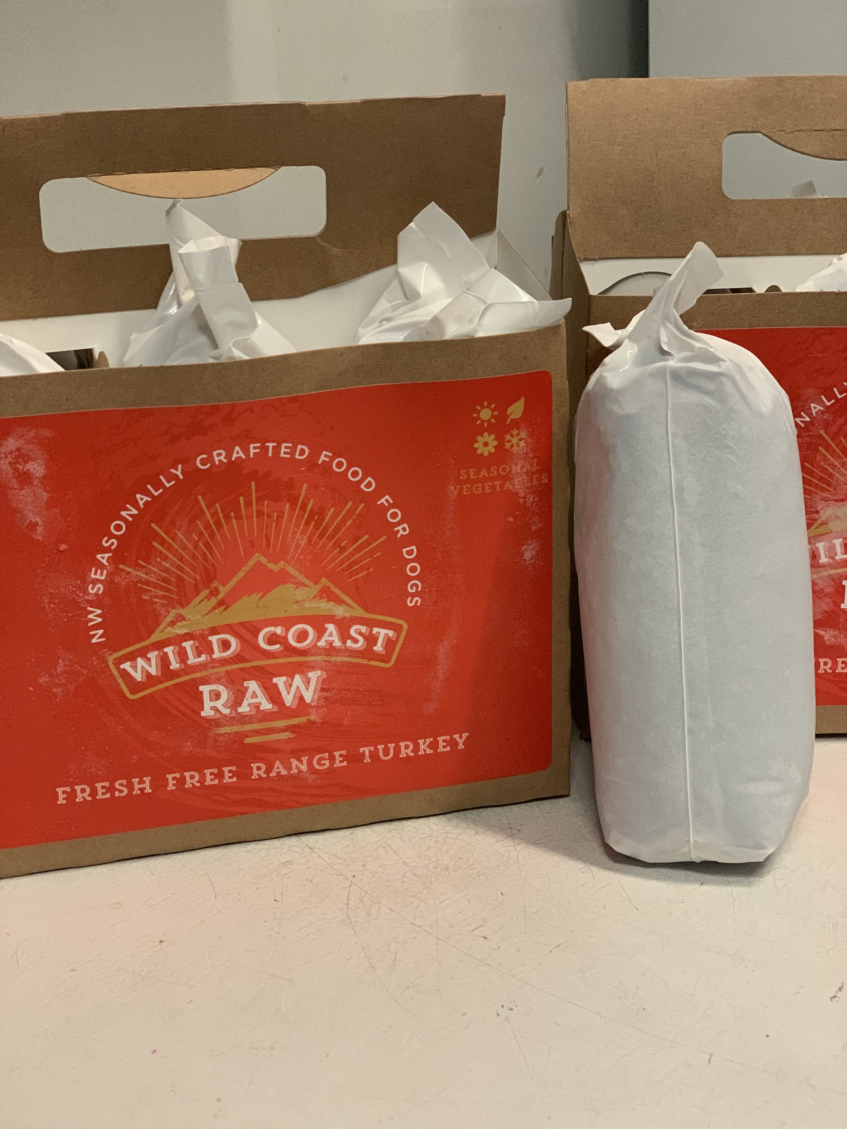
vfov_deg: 36.8
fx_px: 1696
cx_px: 424
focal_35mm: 52
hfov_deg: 28.0
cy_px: 564
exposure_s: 1/60
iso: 250
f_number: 2.4
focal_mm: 6
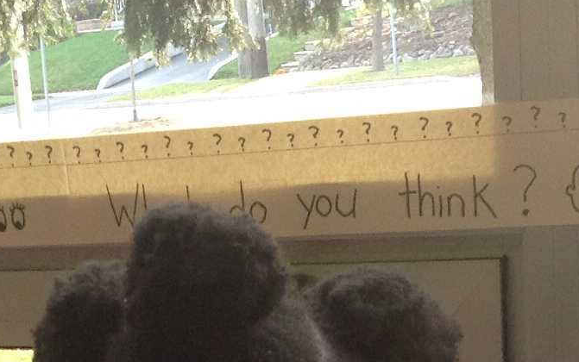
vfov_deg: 8.7
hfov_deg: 14.6
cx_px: 155
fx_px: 2257
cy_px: 734
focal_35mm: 143
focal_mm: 4.28
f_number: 2.4
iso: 80
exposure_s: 1/120
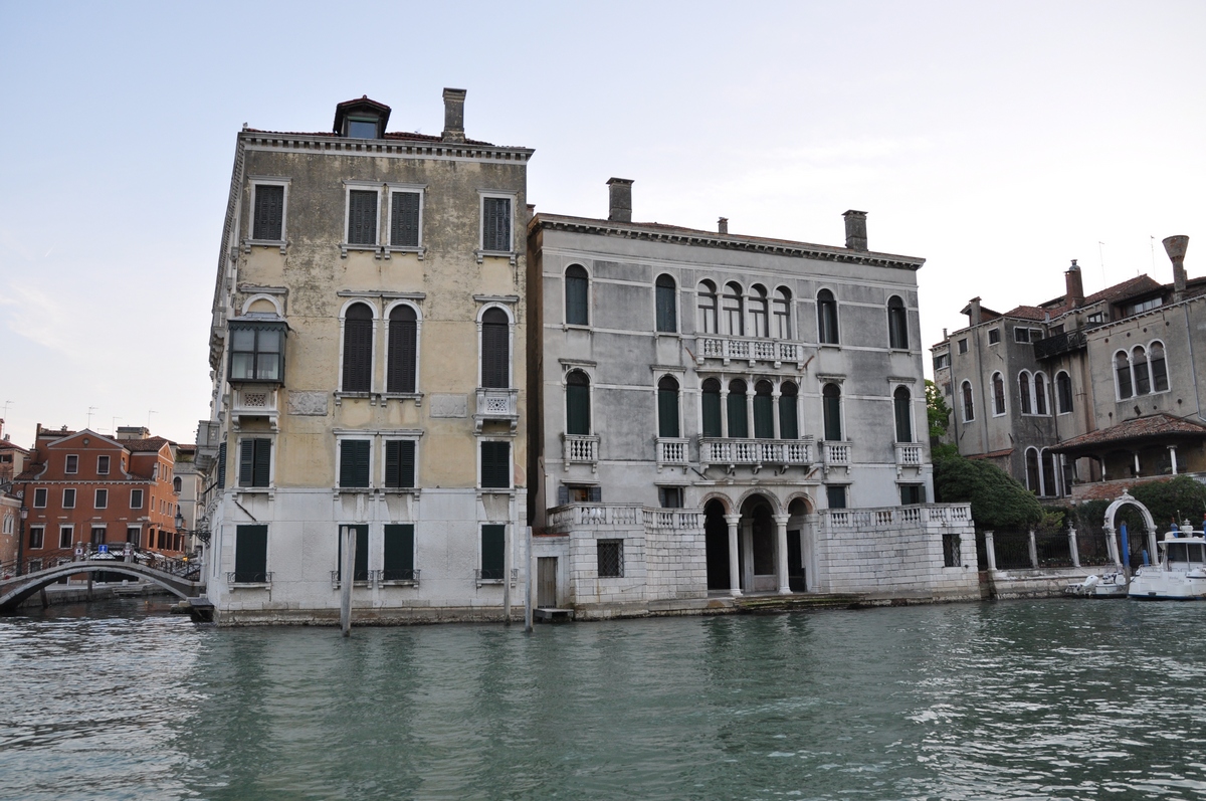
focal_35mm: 30
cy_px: 400
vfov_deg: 43.5
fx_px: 1004
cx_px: 603
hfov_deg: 62.0
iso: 400
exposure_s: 1/125
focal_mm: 20
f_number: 5.6
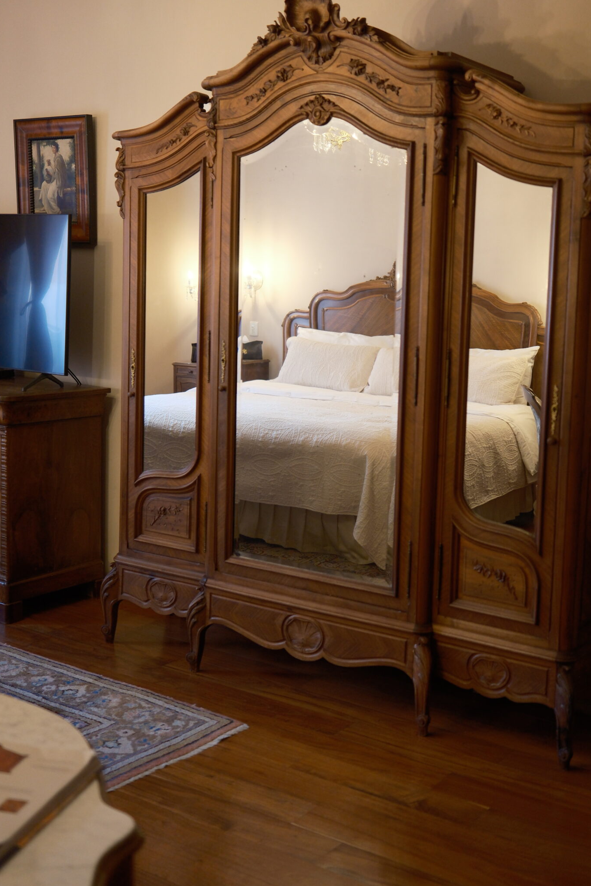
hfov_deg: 30.4
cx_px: 367
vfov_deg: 44.4
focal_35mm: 44
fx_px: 1083
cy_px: 403
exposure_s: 1/200
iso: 1000
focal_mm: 23
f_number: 1.4
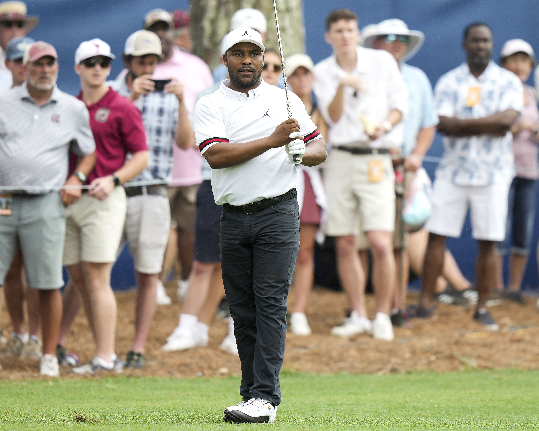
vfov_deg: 2.1
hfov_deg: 2.7
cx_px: 292
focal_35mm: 726
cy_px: 200
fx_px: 11582
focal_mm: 400
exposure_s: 1/1250
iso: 200
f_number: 3.2
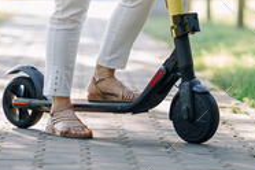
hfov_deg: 7.6
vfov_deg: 5.0
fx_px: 1912
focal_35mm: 270
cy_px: -94
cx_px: 263
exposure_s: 1/100
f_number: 2
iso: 50
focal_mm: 85
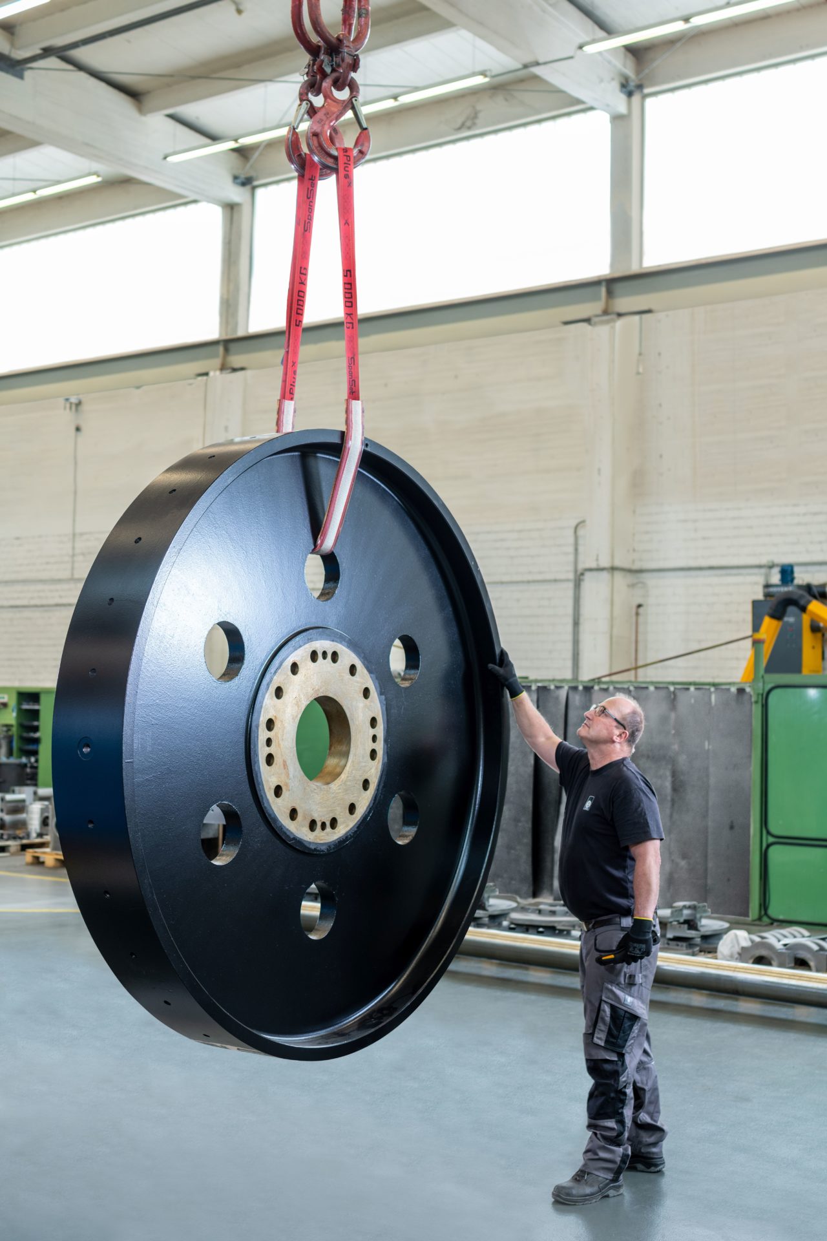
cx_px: 414
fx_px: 1551
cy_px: 620
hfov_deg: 29.9
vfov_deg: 43.6
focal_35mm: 45
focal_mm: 45
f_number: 3.5
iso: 160
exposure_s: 1/40
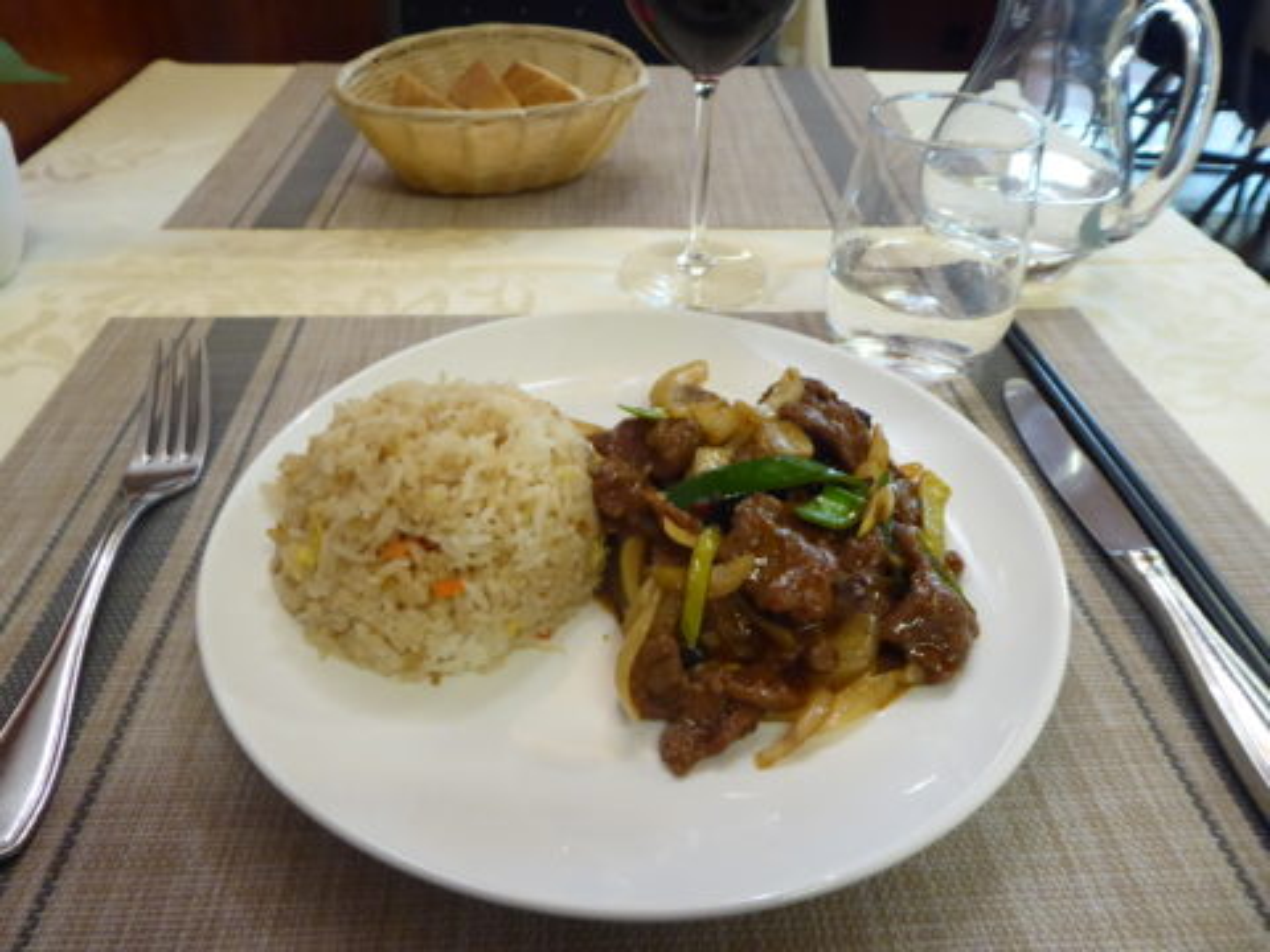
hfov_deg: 69.4
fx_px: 917
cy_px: 476
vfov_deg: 54.9
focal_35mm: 25
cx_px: 635
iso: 400
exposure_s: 1/10
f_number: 3.3
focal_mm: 4.3
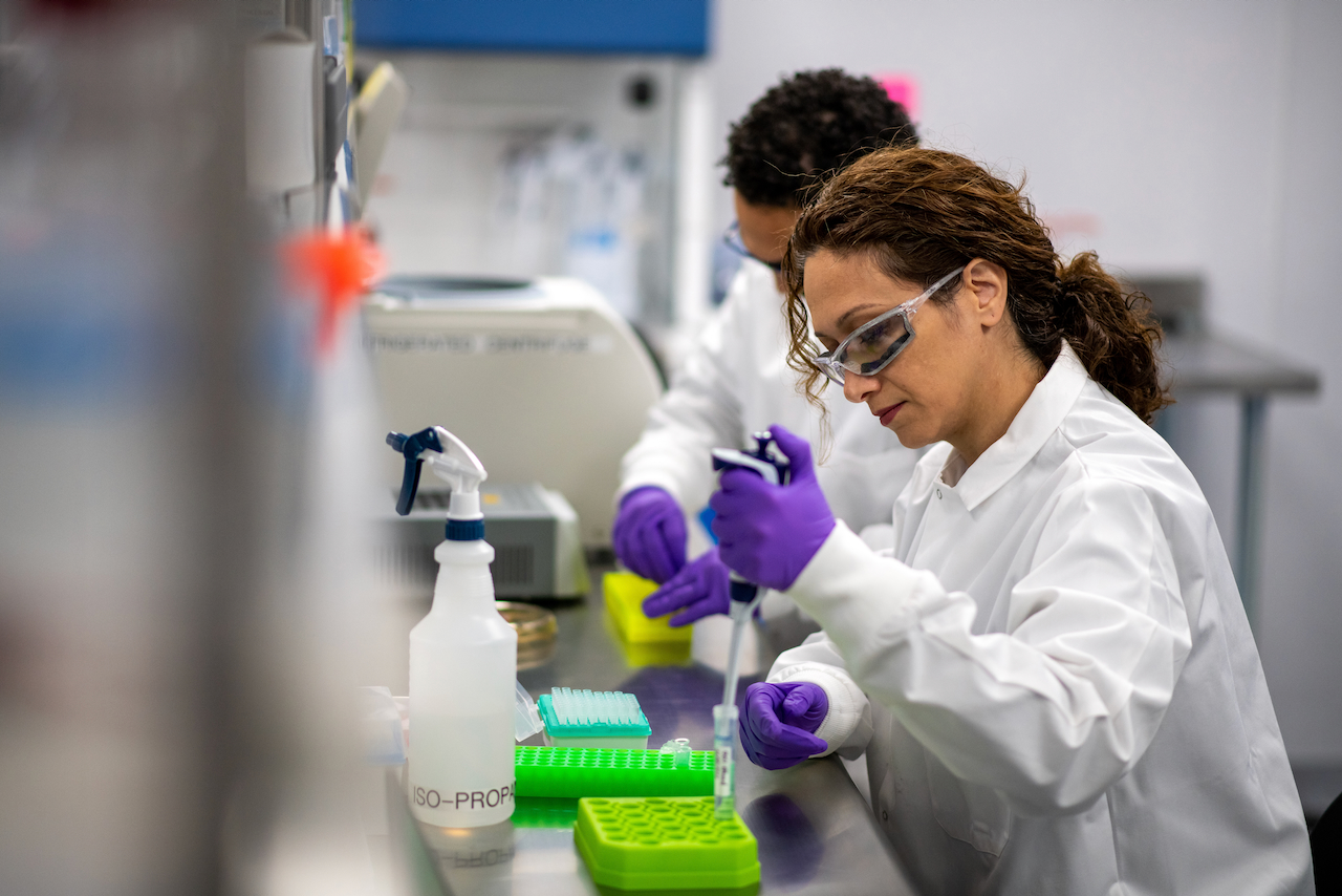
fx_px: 3169
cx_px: 671
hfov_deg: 23.9
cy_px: 448
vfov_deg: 16.1
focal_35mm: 85
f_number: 2
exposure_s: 1/1000
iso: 500
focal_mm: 85
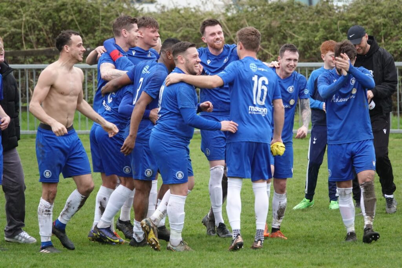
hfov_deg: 3.9
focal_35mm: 534
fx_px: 5966
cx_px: 201
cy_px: 134
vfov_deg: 2.6
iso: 400
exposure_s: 1/250
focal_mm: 195.64
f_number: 4
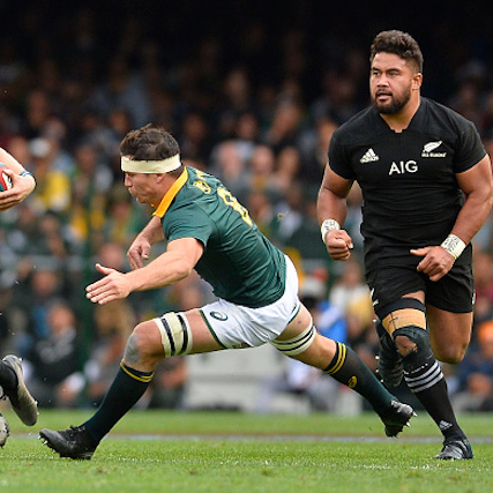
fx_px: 8314
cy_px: 247
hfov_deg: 3.4
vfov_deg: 3.4
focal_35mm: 516
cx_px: 160
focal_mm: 400
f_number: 3.2
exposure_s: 1/2000
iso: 1250
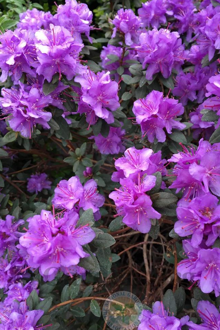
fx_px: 284
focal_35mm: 31
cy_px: 167
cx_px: 124
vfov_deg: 60.3
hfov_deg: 42.3
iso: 25
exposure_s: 1/30
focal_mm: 4.15
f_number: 2.2
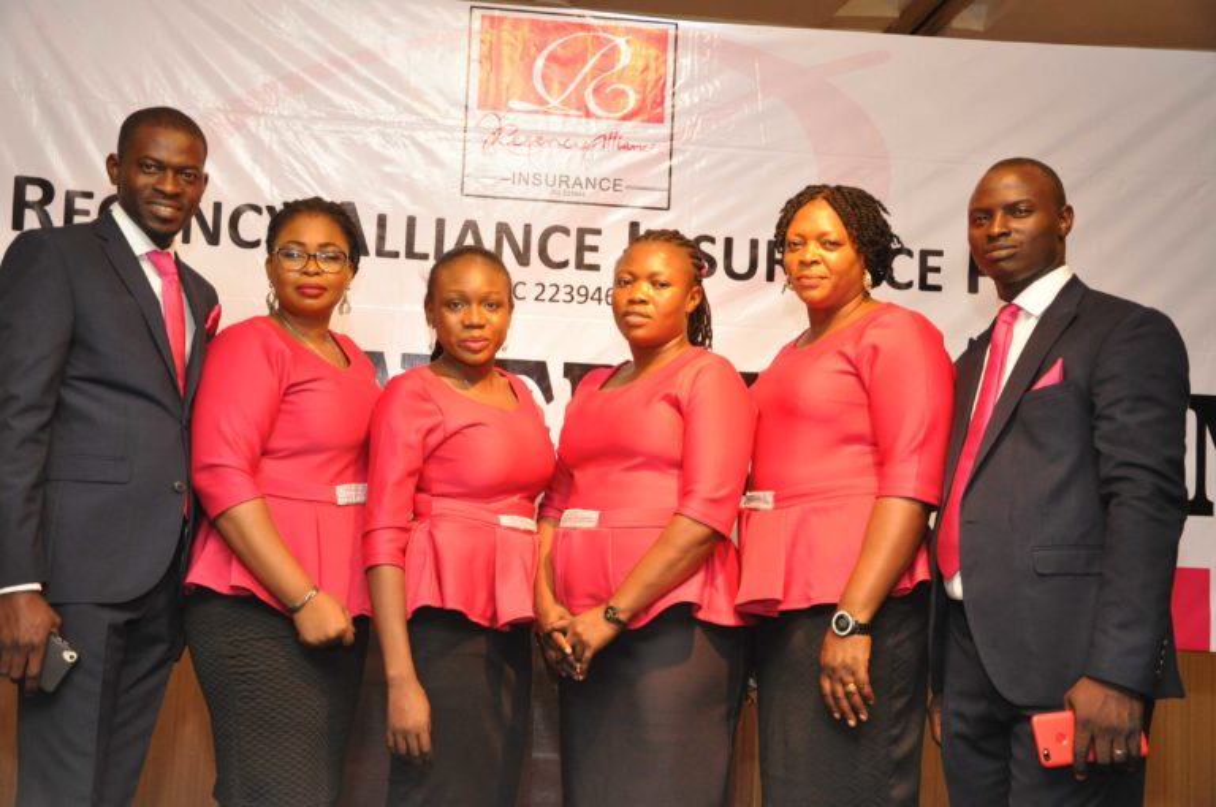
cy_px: 404
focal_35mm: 42
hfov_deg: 46.5
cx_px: 608
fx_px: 1417
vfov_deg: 31.8
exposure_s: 1/60
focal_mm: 28
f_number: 4
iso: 1250
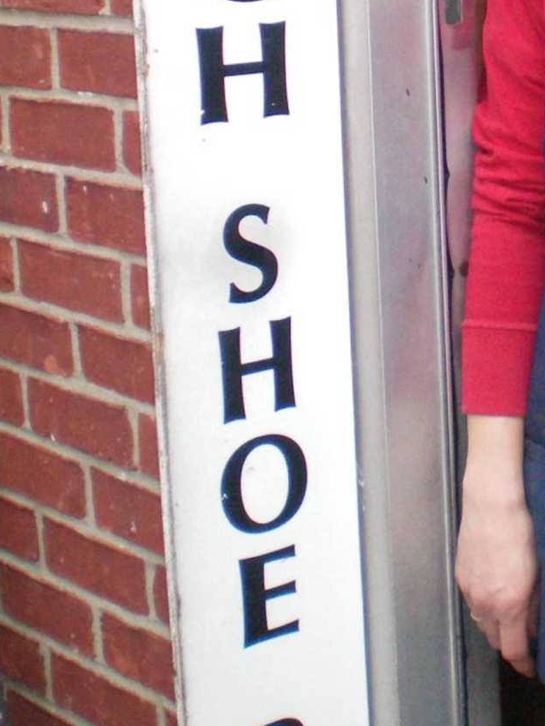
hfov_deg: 15.3
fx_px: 1952
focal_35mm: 93
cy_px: 78
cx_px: 648
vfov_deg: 20.7
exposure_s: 1/60
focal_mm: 6.3
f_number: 3.1
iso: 200
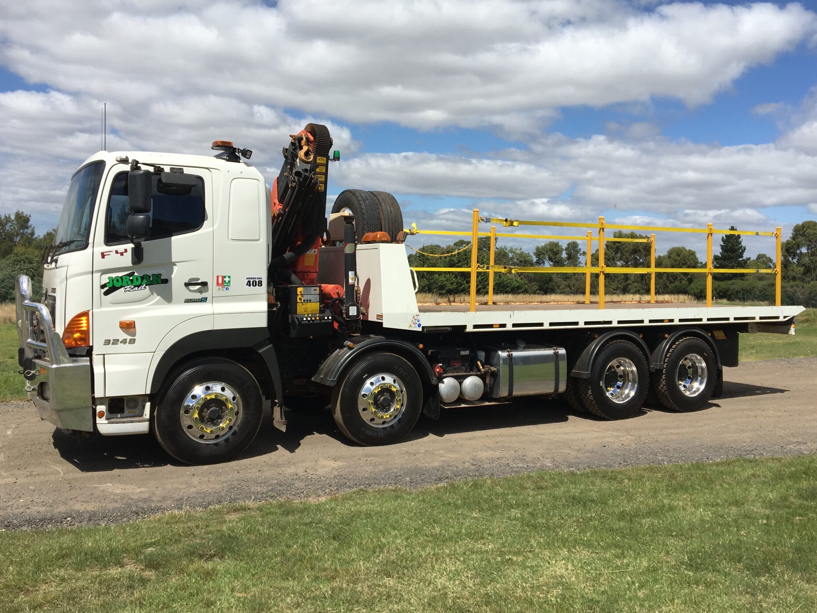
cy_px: 283
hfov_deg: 56.8
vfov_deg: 44.1
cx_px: 412
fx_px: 755
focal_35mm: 32
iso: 25
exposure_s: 1/2849
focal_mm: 4.15
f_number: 2.2
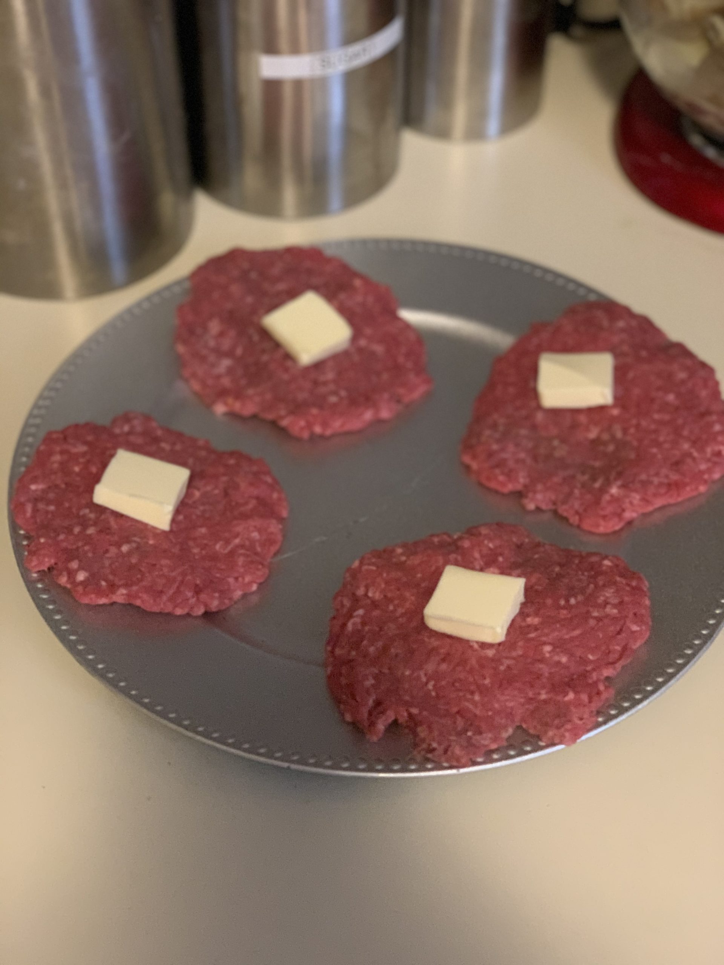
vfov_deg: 36.8
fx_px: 1450
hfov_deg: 28.0
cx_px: 362
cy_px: 482
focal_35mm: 52
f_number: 2.4
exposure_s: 1/30
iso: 640
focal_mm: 6
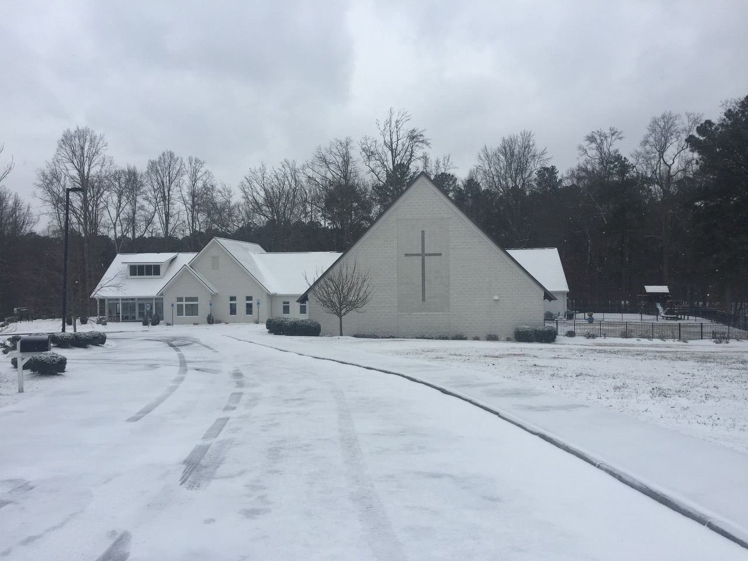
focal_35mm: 29
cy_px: 280
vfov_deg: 48.2
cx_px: 374
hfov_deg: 61.7
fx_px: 627
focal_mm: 4.15
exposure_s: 1/1582
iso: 32
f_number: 2.2
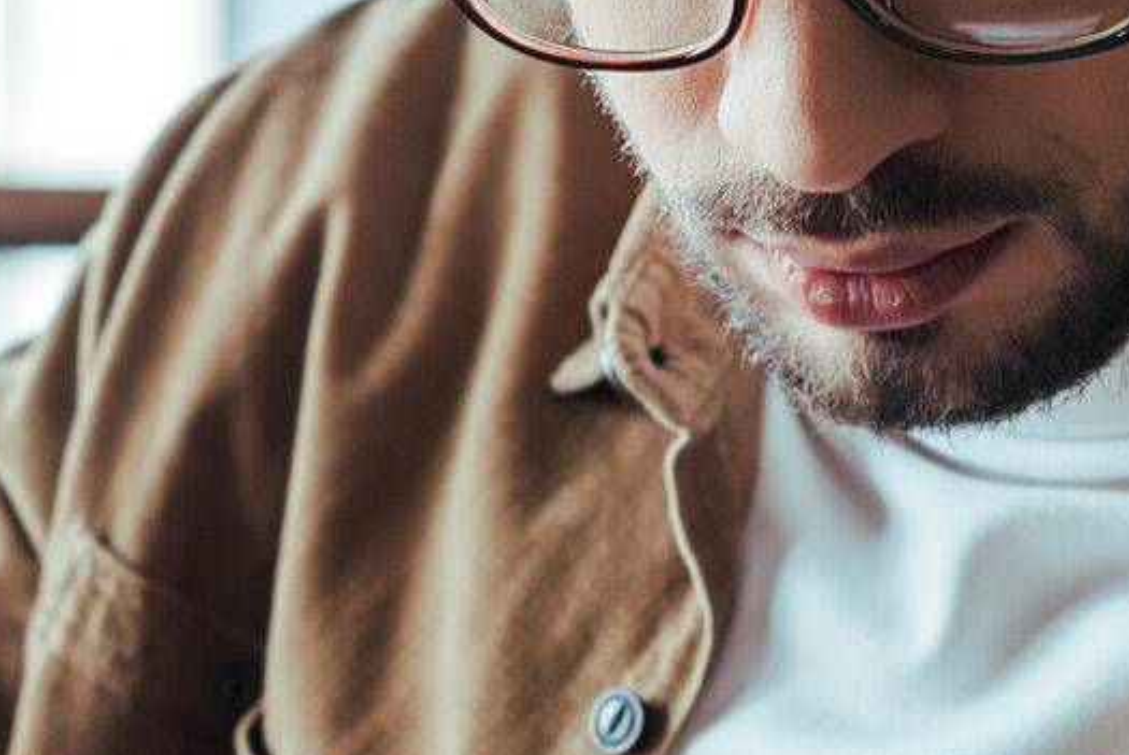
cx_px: 284
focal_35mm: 195
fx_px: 6120
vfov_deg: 7.0
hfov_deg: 10.5
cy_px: 1083
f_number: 3.5
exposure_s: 1/200
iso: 200
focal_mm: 50
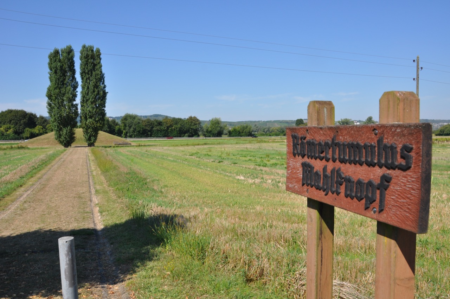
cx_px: 225
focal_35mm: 27
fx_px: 337
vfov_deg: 47.8
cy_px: 150
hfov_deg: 67.4
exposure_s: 1/320
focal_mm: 18
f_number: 9
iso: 200
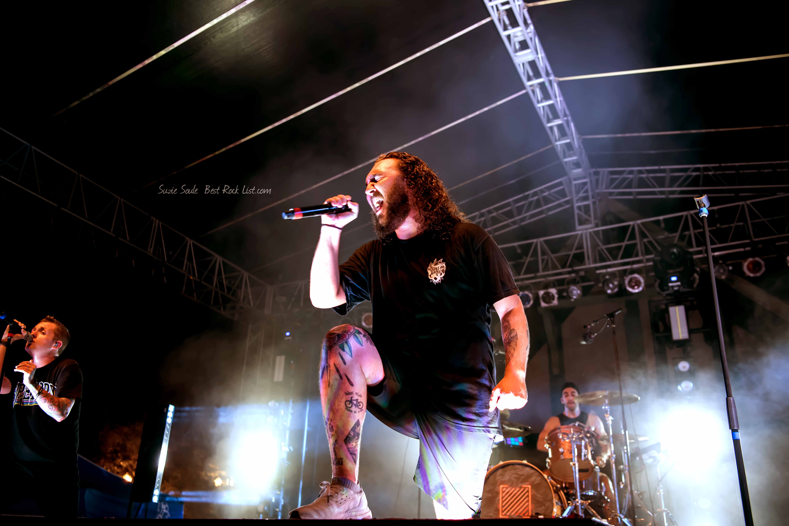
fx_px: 702
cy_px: 263
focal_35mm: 32
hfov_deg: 58.7
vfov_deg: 41.1
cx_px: 394
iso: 1250
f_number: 2.8
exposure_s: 1/40
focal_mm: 32
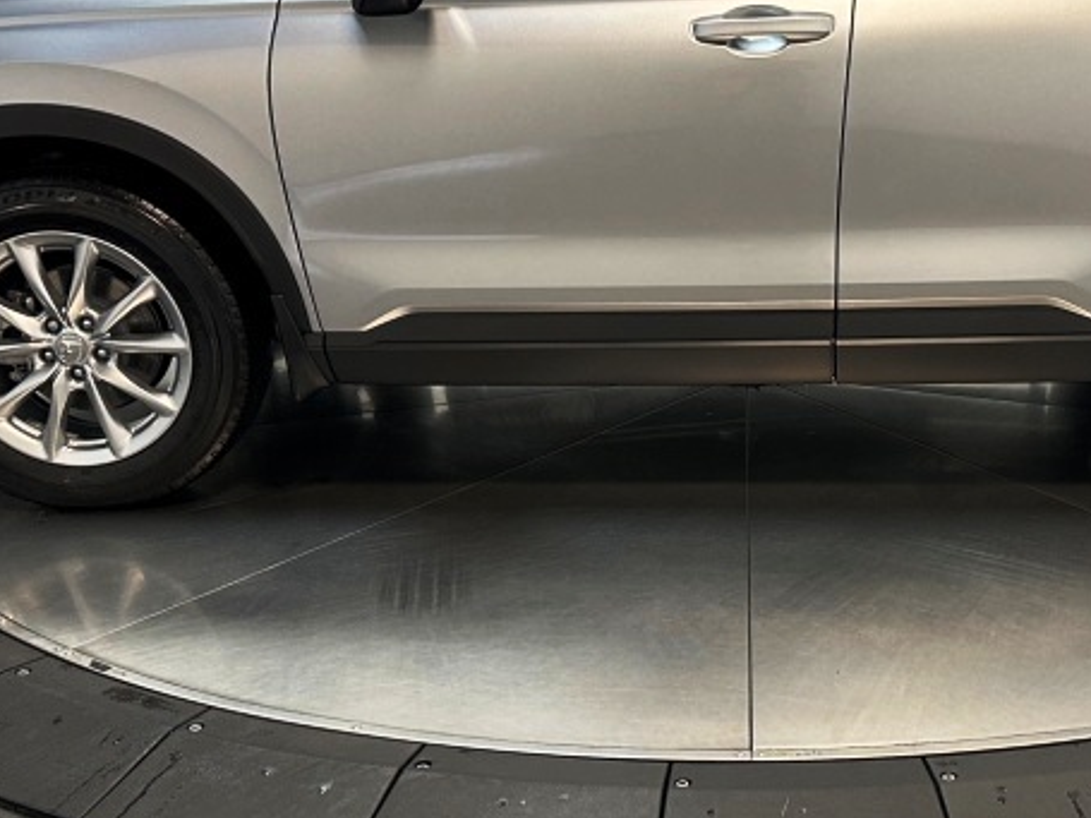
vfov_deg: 27.0
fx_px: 1701
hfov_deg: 35.1
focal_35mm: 54
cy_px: 379
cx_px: 758
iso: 320
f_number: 1.78
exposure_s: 1/60
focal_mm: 6.86
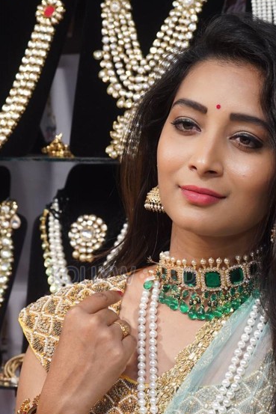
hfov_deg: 9.9
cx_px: 203
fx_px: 1597
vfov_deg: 14.7
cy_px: 269
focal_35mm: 139
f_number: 6.3
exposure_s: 1/160
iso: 1250
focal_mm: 80
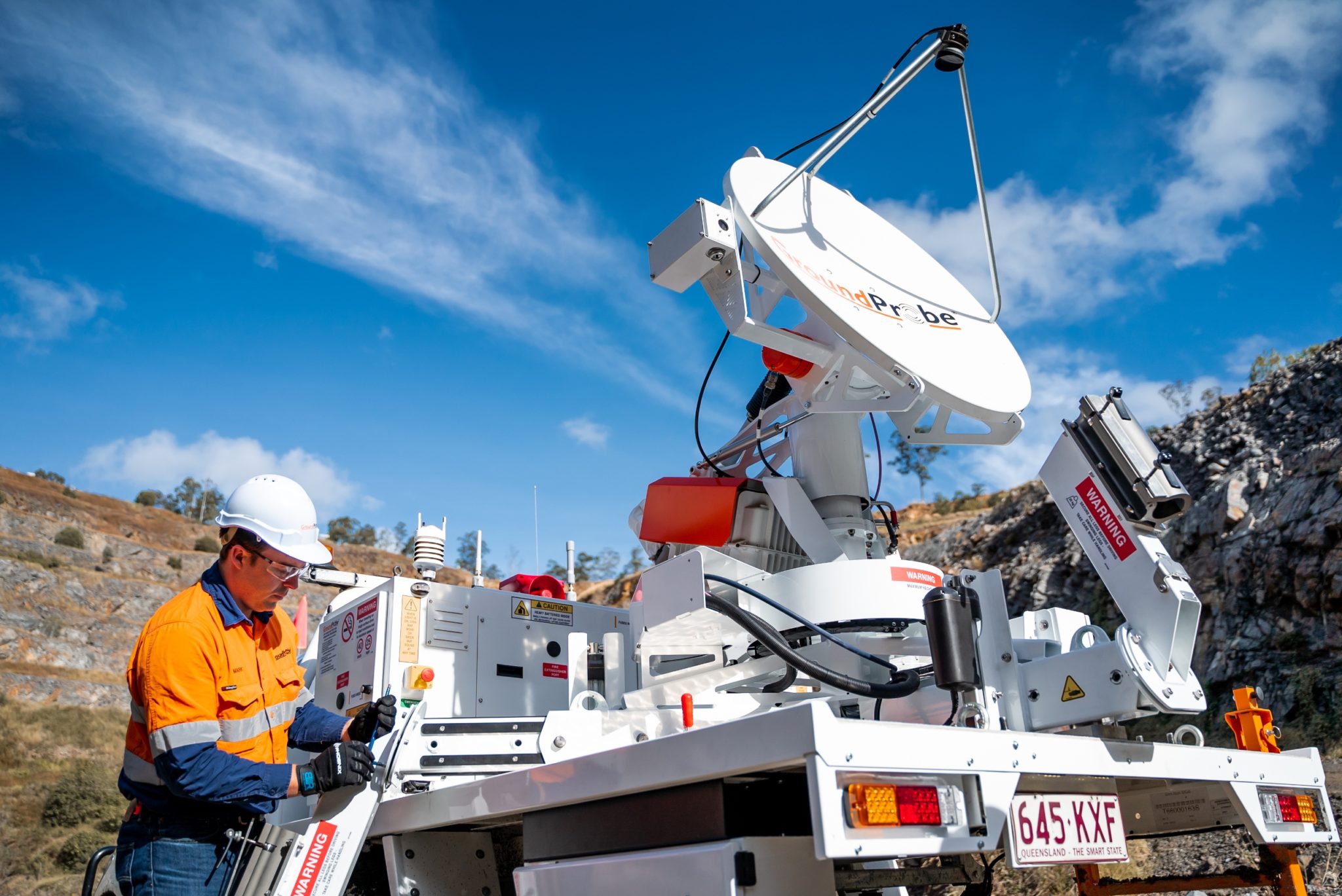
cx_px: 671
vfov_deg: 46.5
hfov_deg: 65.4
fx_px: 1044
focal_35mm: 28
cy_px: 448
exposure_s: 1/6400
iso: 200
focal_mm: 28
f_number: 2.8
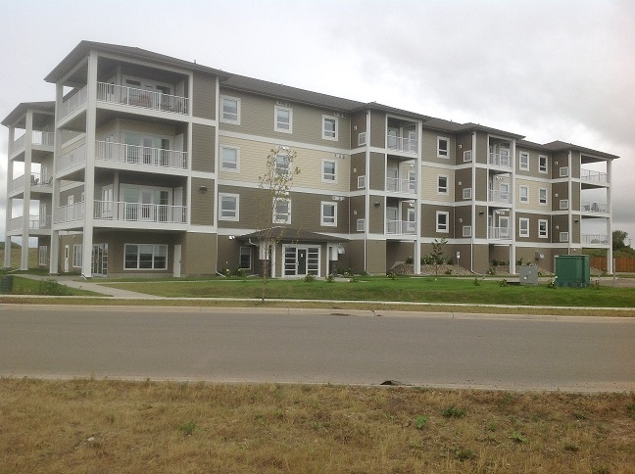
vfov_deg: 40.6
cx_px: 318
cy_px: 237
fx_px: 641
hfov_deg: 52.7
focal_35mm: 35
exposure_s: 1/2519
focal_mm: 4.28
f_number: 2.4
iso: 50
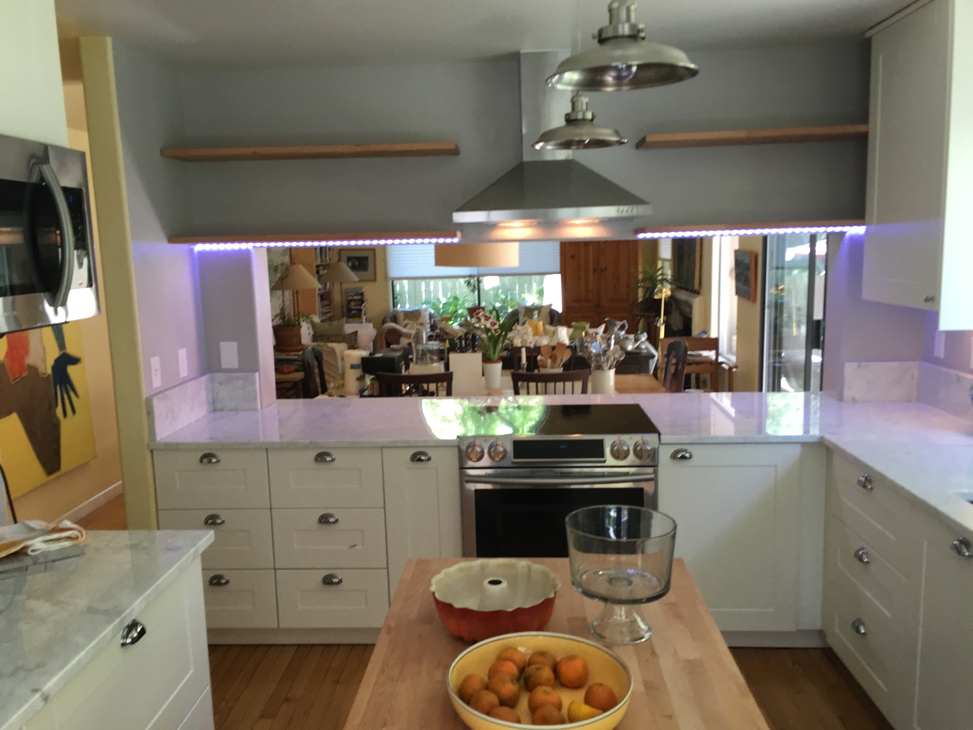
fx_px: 815
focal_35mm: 29
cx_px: 486
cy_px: 365
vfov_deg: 48.2
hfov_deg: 61.7
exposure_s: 1/30
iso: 32
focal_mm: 4.15
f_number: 2.2
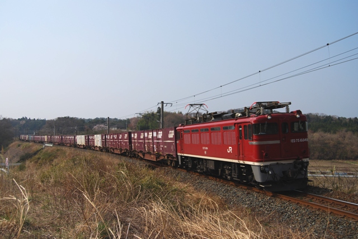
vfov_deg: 36.9
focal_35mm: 36
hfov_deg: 53.1
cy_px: 120
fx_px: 358
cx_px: 179
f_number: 5.6
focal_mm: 24
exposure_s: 1/800
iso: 100
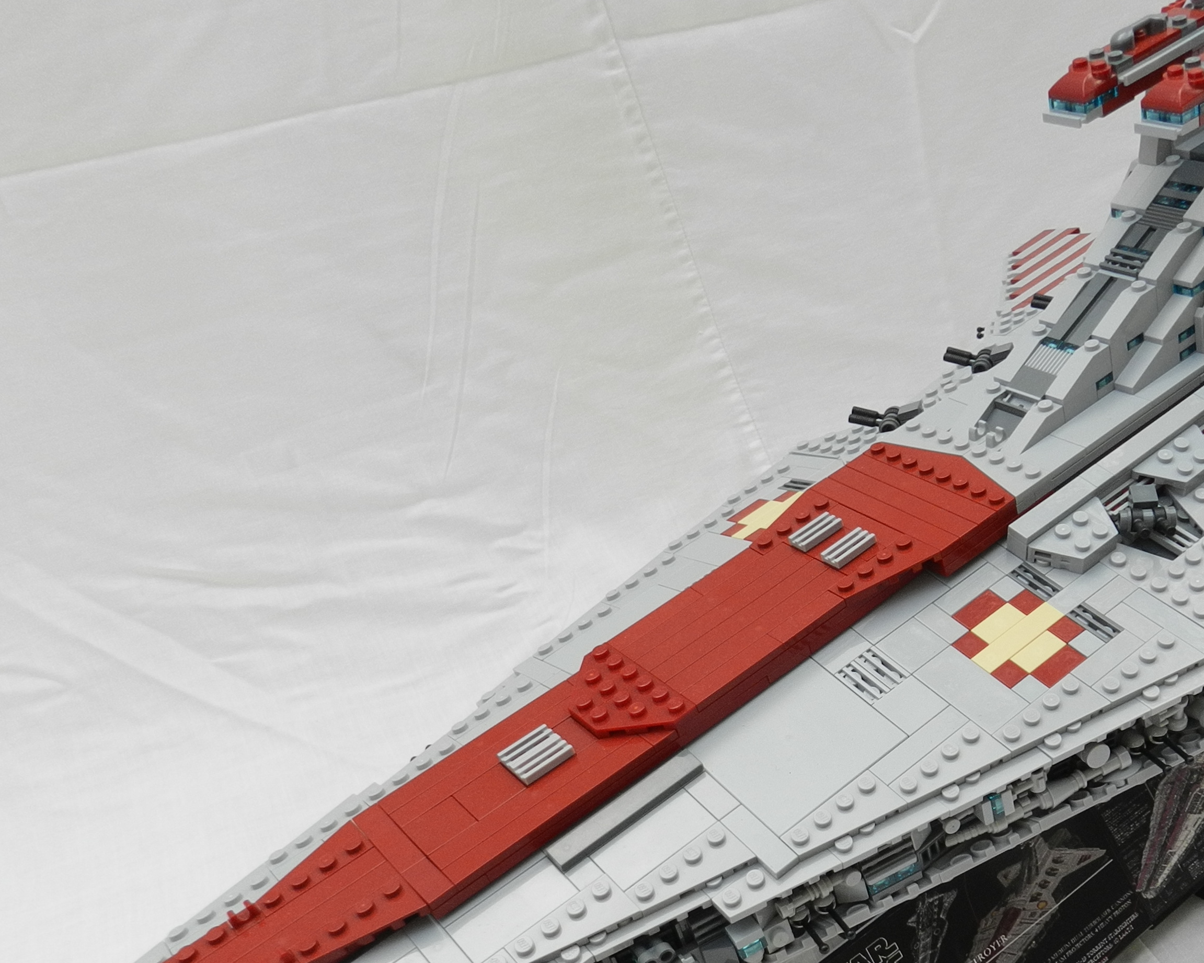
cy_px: 701
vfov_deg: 37.4
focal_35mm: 39
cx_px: 860
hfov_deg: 45.7
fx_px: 1390
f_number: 3.4
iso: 160
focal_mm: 4
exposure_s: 1/200
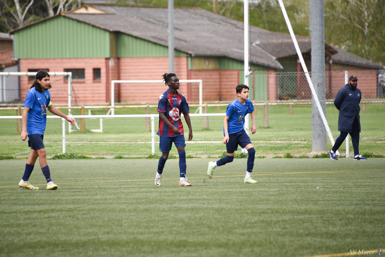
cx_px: 192
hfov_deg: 6.9
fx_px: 3209
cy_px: 128
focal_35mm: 300
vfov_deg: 4.6
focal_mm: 300
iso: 400
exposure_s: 1/750
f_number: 5.6
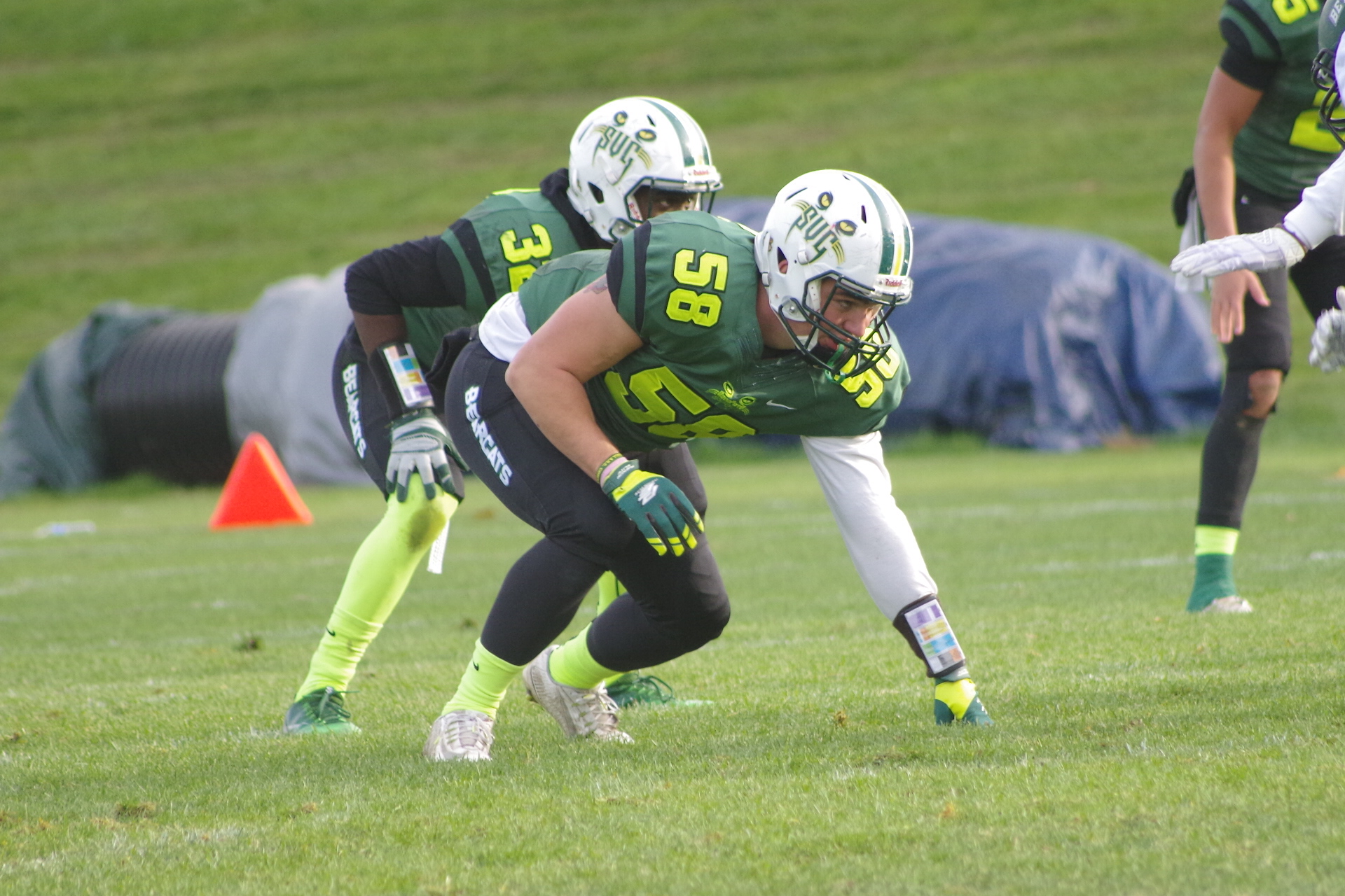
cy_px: 448
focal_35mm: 450
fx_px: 16811
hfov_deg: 4.6
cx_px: 672
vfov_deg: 3.1
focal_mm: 300
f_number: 5.6
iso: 800
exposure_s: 1/400
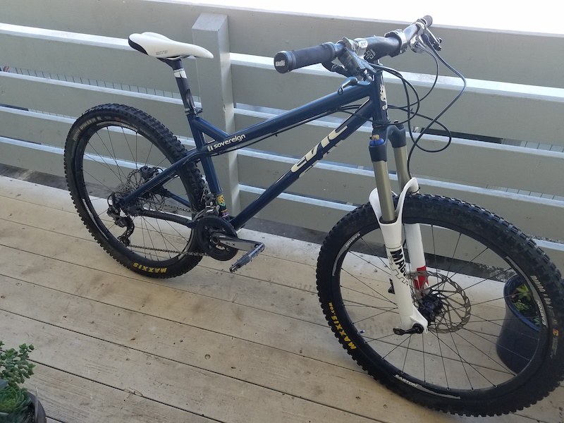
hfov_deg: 67.3
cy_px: 212
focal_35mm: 26
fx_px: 424
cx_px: 282
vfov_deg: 53.1
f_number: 1.7
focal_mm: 4.2
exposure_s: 1/234
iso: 50
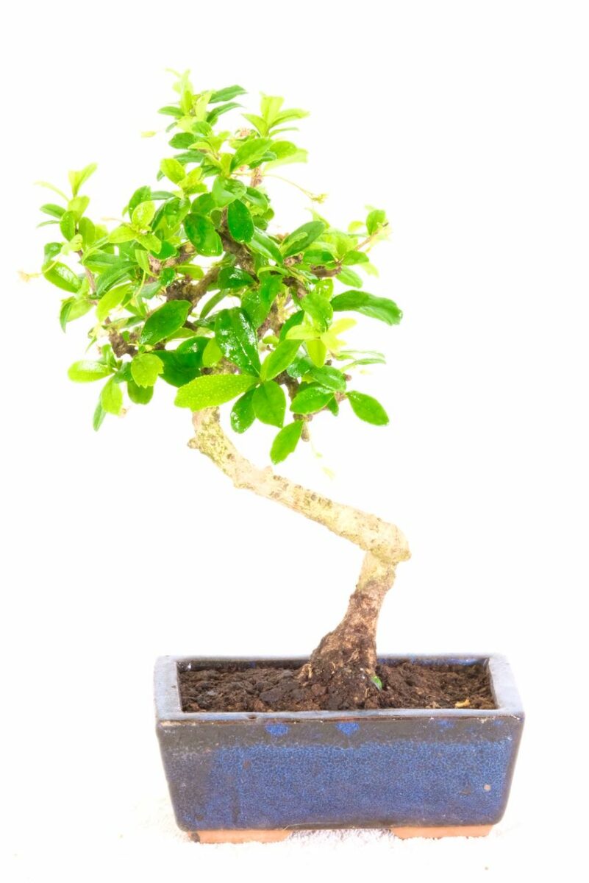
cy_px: 442
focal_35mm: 152
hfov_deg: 9.0
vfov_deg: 13.5
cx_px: 294
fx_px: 3727
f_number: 22
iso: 3200
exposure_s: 1/15
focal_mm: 101.2
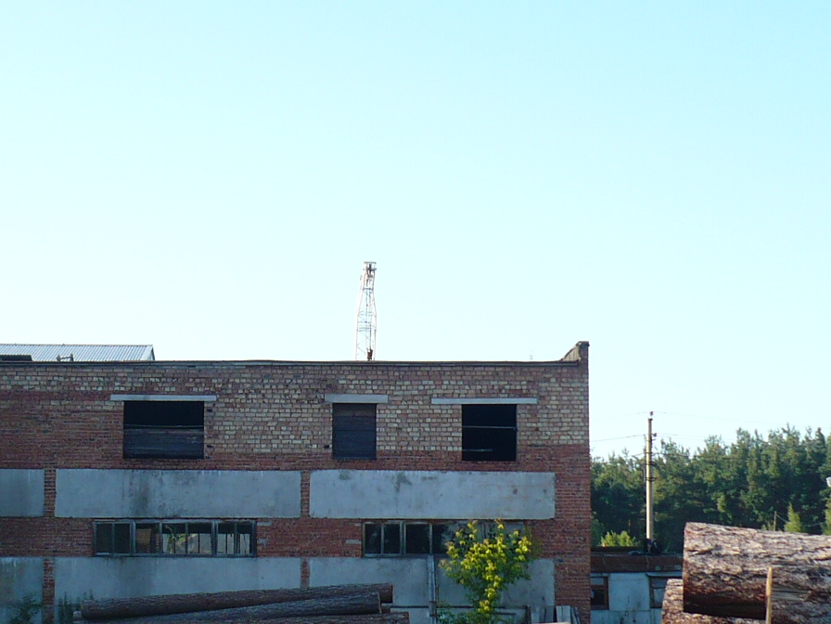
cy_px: 318
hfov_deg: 24.4
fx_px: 1920
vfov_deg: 18.4
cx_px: 341
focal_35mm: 80
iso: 100
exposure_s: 1/500
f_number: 2.8
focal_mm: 5.8
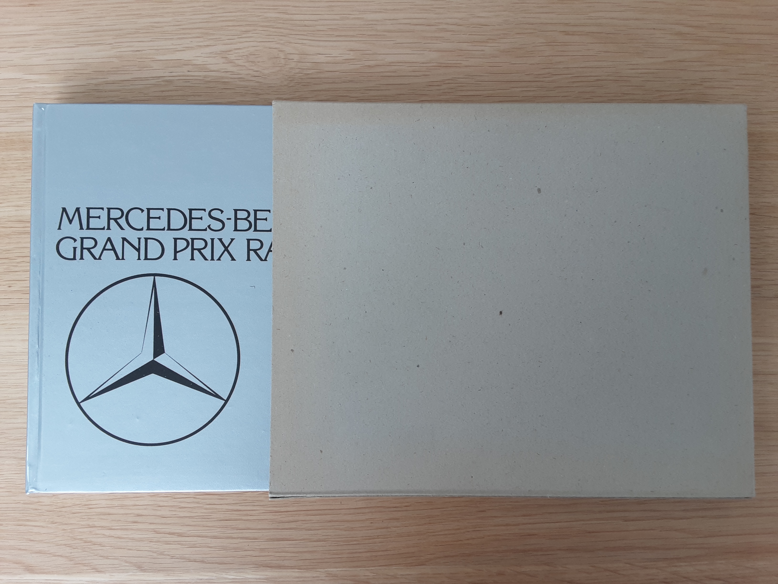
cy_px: 292
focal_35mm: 28
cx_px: 389
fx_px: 629
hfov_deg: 63.4
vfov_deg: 49.7
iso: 40
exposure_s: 1/40
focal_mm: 2.9
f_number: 1.9
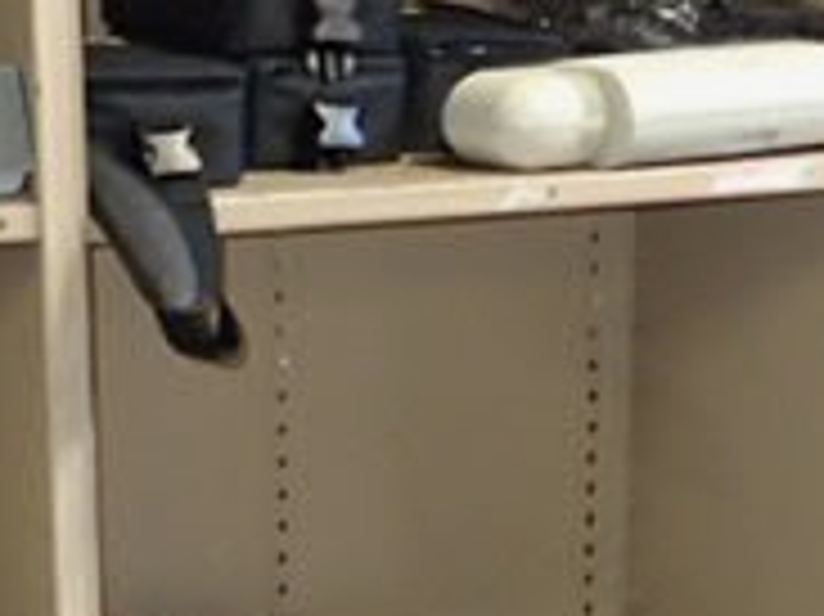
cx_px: 311
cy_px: 576
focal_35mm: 105
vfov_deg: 13.9
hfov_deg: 18.7
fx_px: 2498
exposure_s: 1/30
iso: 400
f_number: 2.3
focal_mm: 5.5
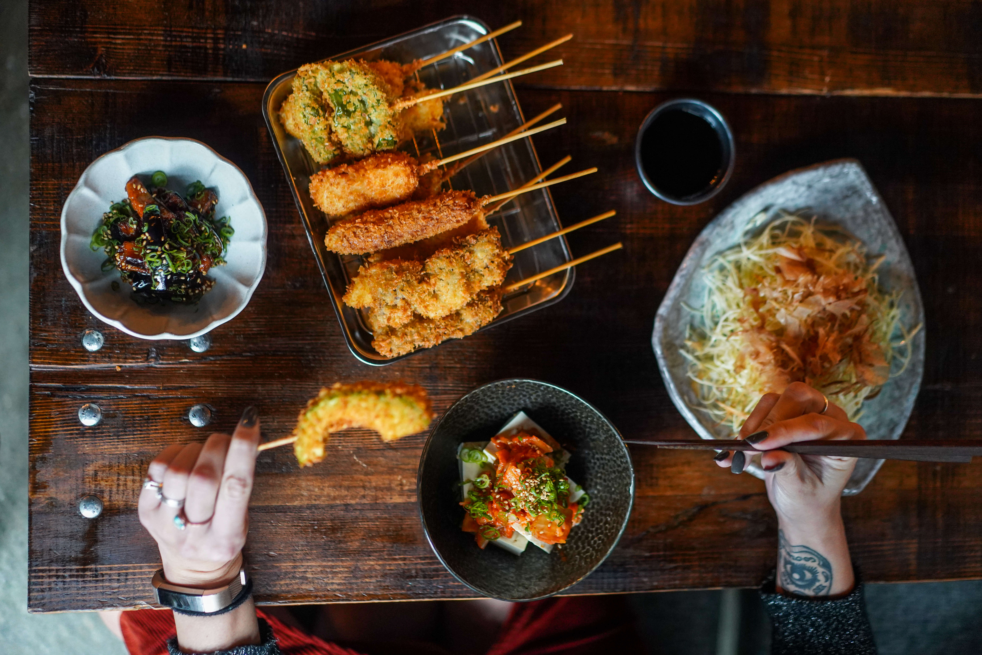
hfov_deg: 36.2
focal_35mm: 55
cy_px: 328
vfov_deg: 24.6
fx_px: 1500
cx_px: 491
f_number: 2
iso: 2500
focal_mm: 55
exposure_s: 1/160
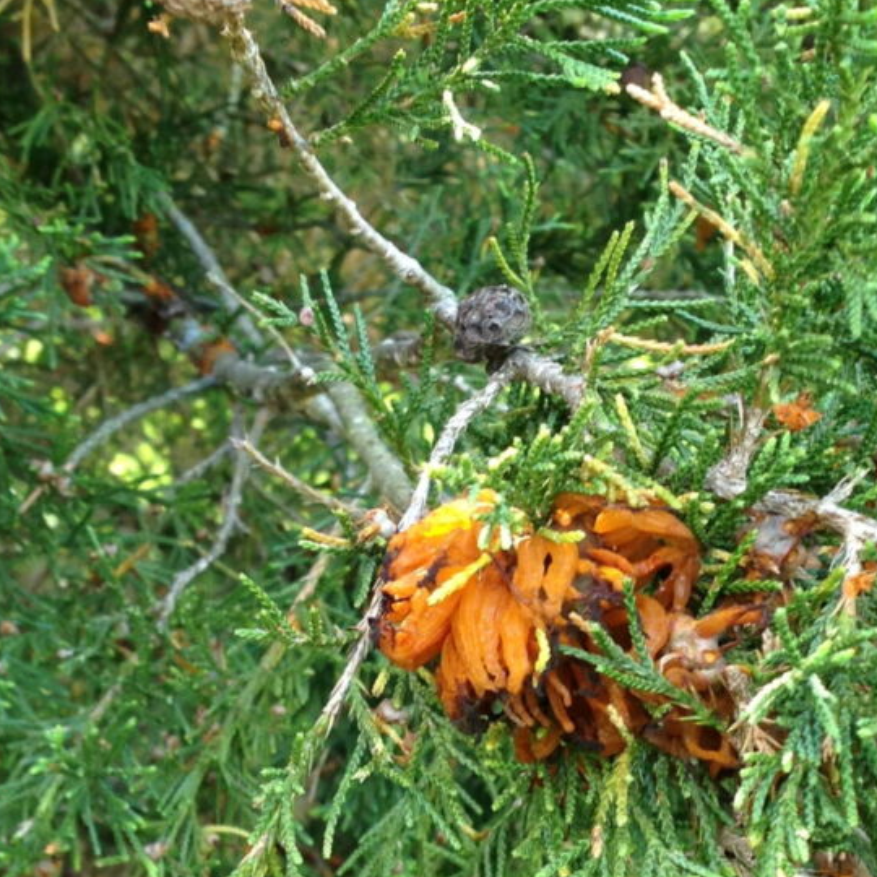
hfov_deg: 20.8
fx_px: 2379
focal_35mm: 83
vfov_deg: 20.9
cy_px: 529
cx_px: 554
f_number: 2.4
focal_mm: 4.13
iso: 64
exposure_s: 1/60
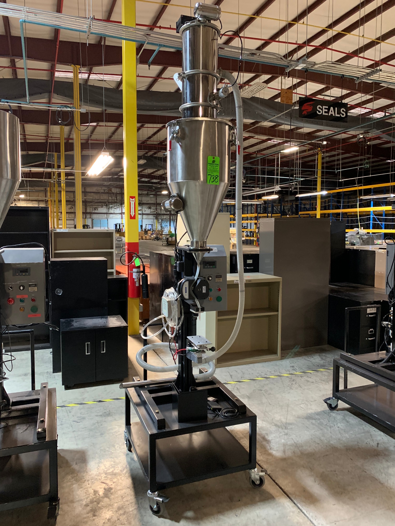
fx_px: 396
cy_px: 263
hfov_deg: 53.1
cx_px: 198
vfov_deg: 67.3
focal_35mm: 26
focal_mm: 4.25
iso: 500
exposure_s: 1/30
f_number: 1.8
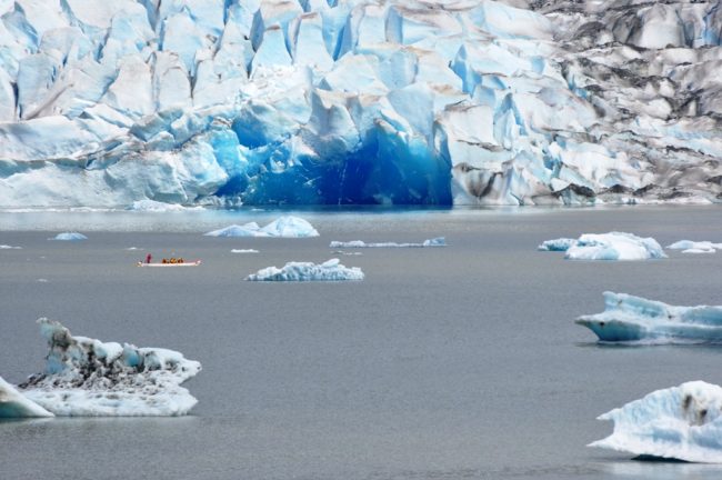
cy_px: 240
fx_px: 9016
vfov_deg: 3.0
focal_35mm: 450
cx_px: 361
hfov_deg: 4.6
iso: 200
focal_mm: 300
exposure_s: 1/1000
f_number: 8
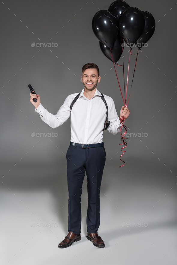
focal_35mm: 50
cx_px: 88
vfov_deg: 39.6
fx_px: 368
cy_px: 132
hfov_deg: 27.0
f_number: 7.1
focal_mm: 50
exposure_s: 1/160
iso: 125
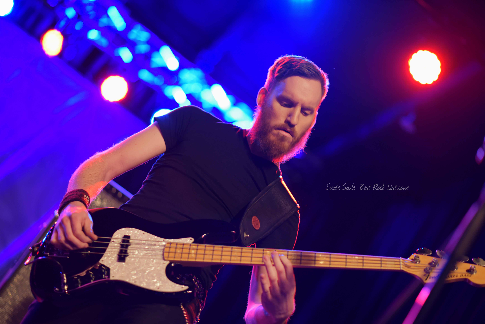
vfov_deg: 16.1
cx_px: 242
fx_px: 1146
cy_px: 162
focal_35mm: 85
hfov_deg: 23.9
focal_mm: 85
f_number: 1.8
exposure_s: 1/60
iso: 1600
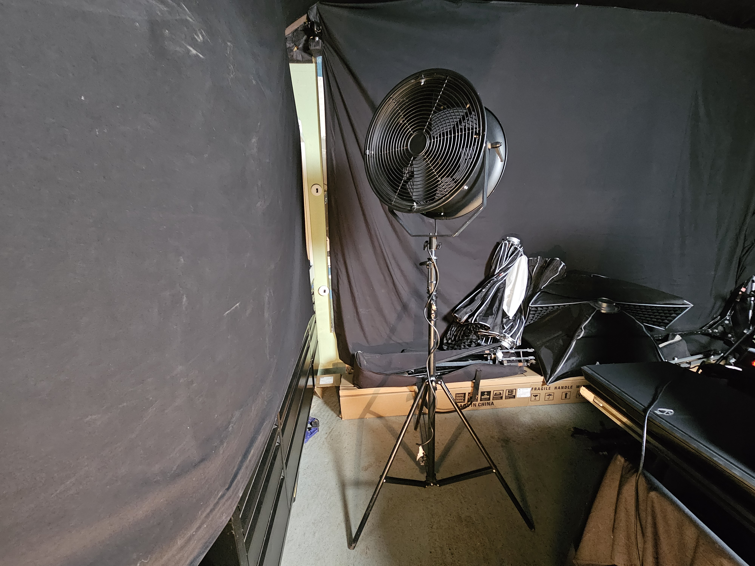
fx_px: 284
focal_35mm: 13
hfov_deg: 106.2
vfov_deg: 89.9
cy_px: 283
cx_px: 378
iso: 1250
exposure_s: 1/25
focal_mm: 2.2
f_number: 2.2
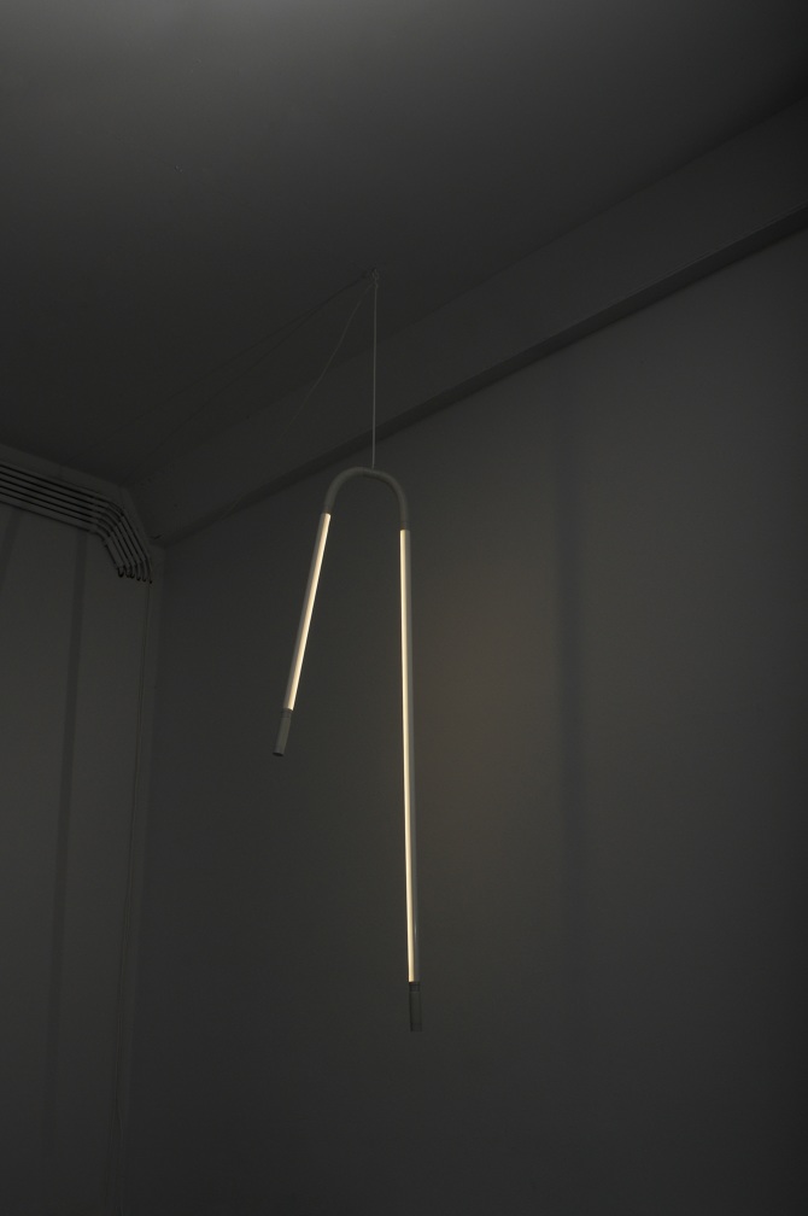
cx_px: 404
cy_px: 608
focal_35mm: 36
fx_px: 1214
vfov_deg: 53.2
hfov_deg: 36.8
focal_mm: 24
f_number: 10
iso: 200
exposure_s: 1/200
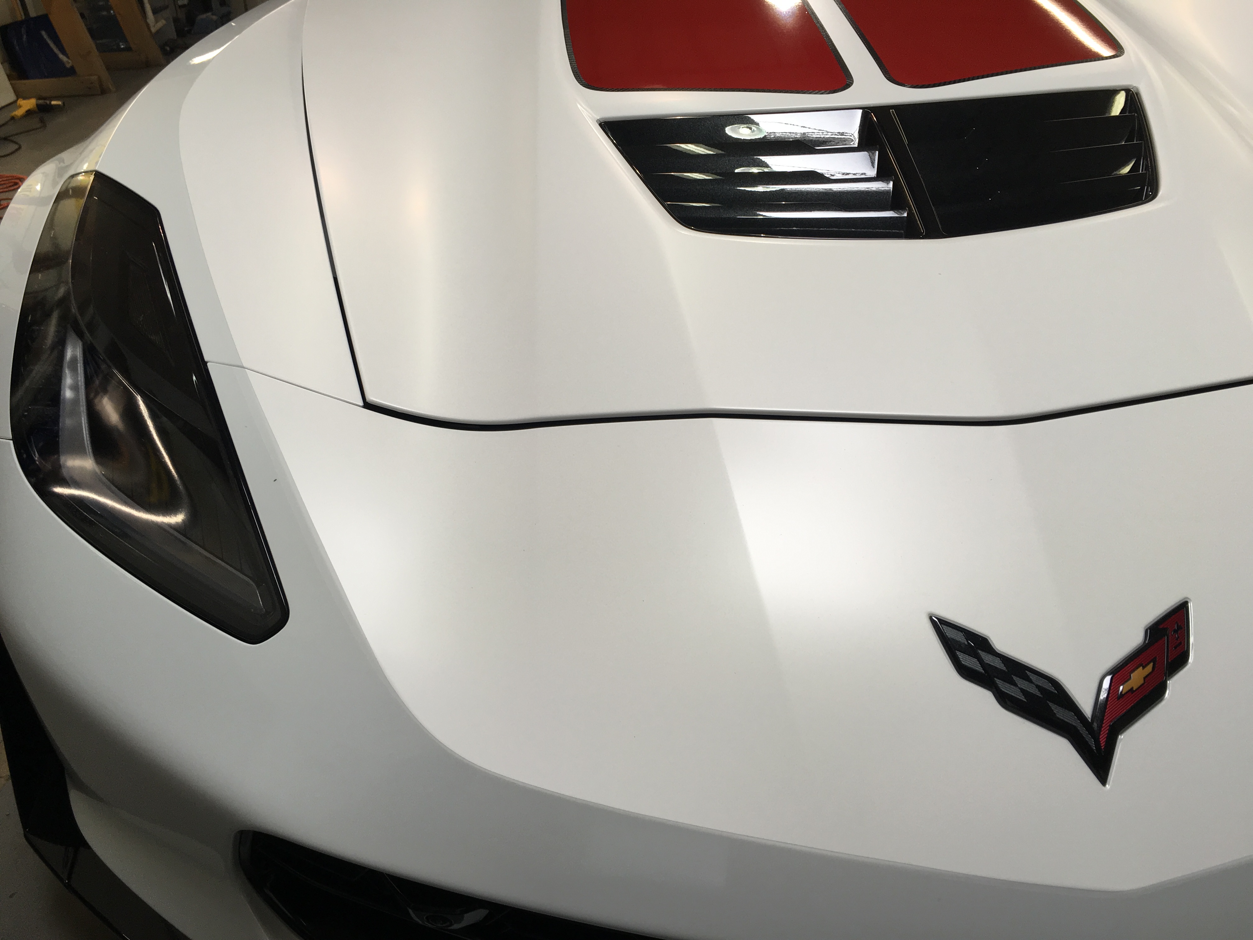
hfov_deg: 61.7
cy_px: 470
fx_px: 1050
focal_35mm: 29
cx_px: 626
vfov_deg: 48.2
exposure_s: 1/60
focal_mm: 4.15
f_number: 2.2
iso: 32
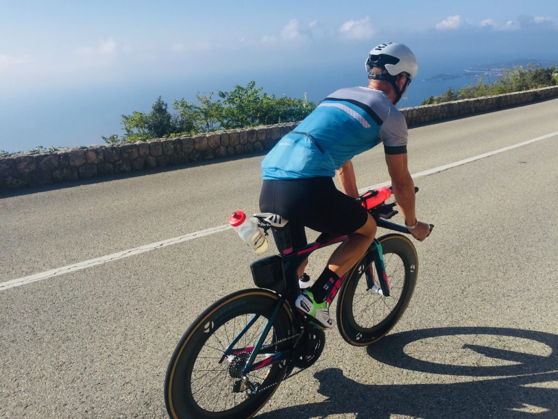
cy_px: 210
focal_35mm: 29
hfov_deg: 61.7
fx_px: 467
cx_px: 279
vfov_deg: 48.2
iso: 32
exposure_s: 1/2825
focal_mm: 4.15
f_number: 2.2
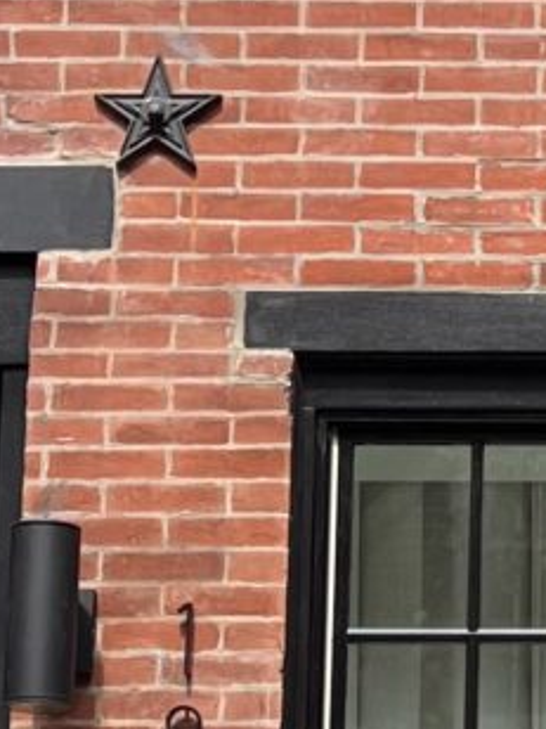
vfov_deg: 11.4
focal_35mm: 173
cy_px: 632
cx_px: 841
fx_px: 3638
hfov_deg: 8.4
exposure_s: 1/1645
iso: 50
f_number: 1.5
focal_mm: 5.7
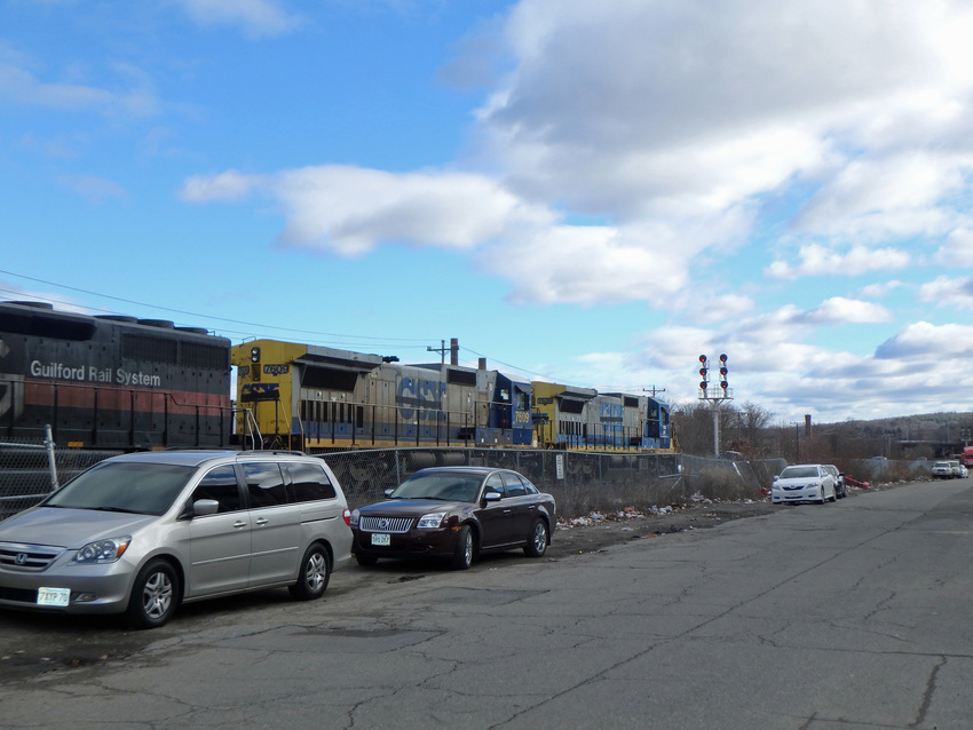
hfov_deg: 44.8
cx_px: 486
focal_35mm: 42
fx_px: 1181
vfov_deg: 34.4
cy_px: 365
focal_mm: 7.5
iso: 125
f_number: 5.2
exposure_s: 1/400
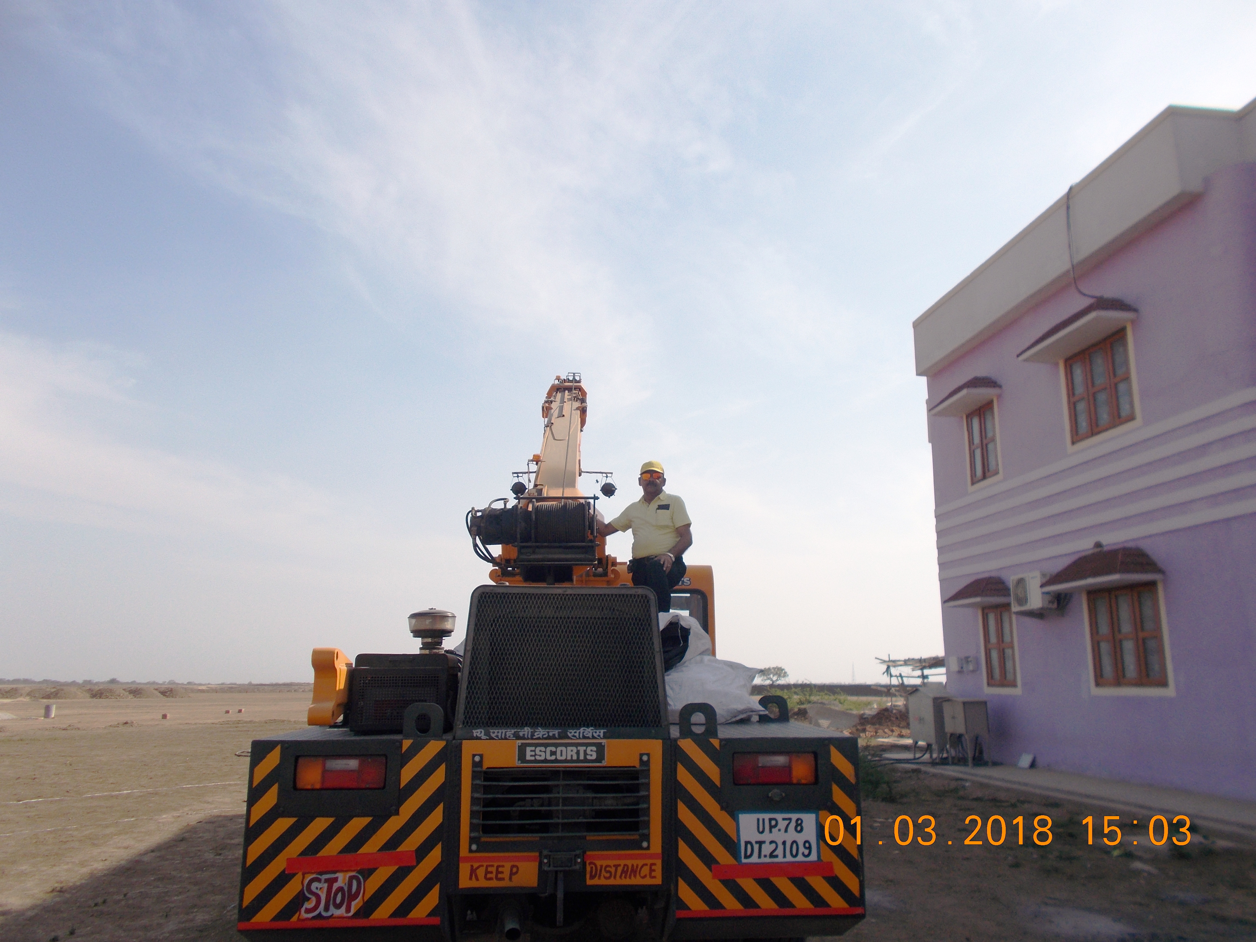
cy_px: 471
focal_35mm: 26
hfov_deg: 67.3
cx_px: 628
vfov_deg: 53.1
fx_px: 943
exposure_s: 1/250
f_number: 8
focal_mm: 4.6
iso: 80
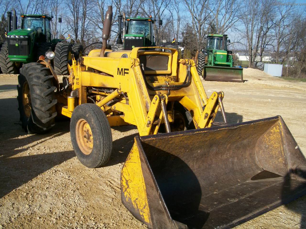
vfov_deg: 40.7
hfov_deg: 52.6
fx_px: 309
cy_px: 114
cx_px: 153
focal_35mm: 35
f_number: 5.6
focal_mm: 6.3
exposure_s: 1/400
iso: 80
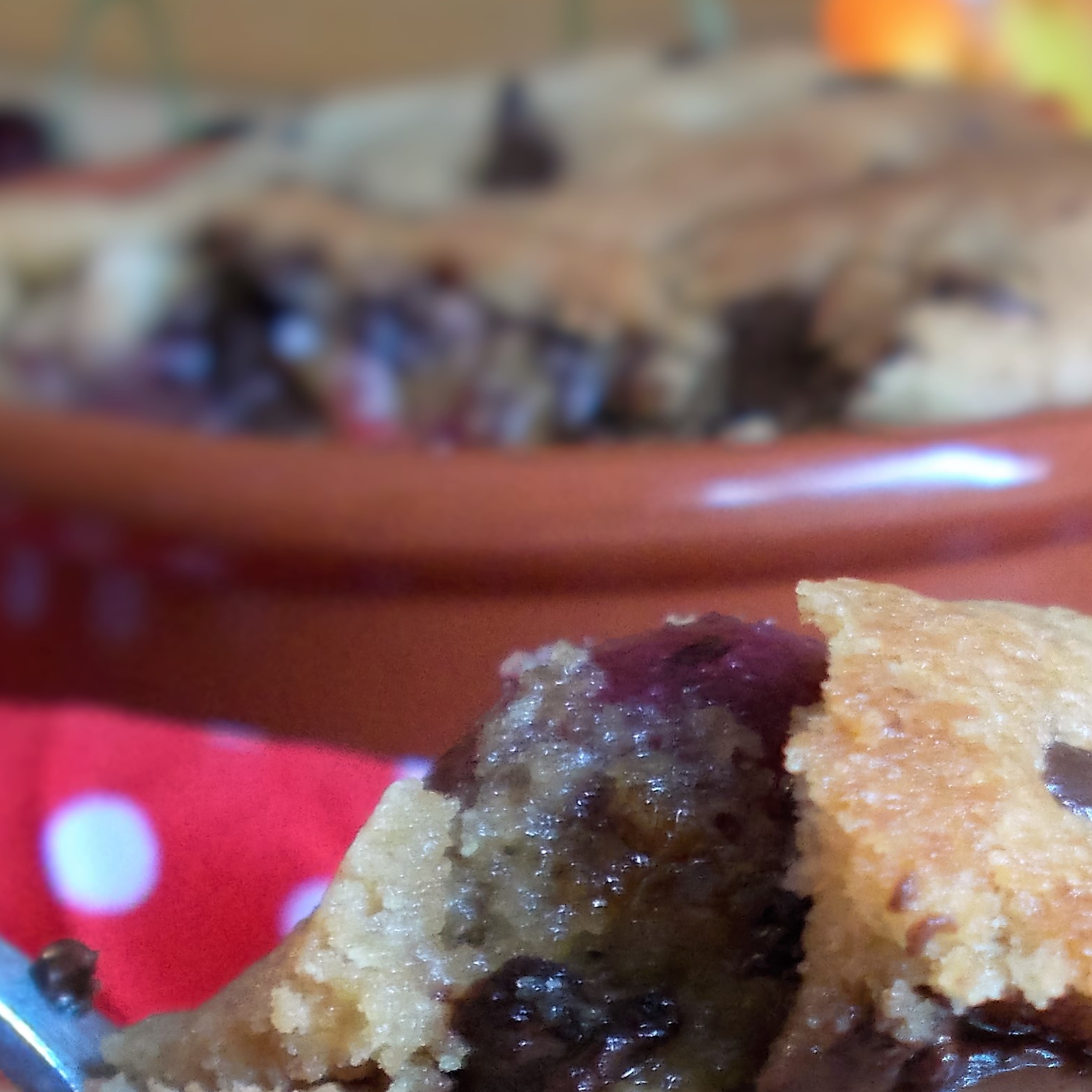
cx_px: 967
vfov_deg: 21.0
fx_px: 2820
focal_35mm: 79
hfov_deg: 21.5
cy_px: 1138
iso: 200
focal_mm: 5.3
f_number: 3.4
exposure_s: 1/6
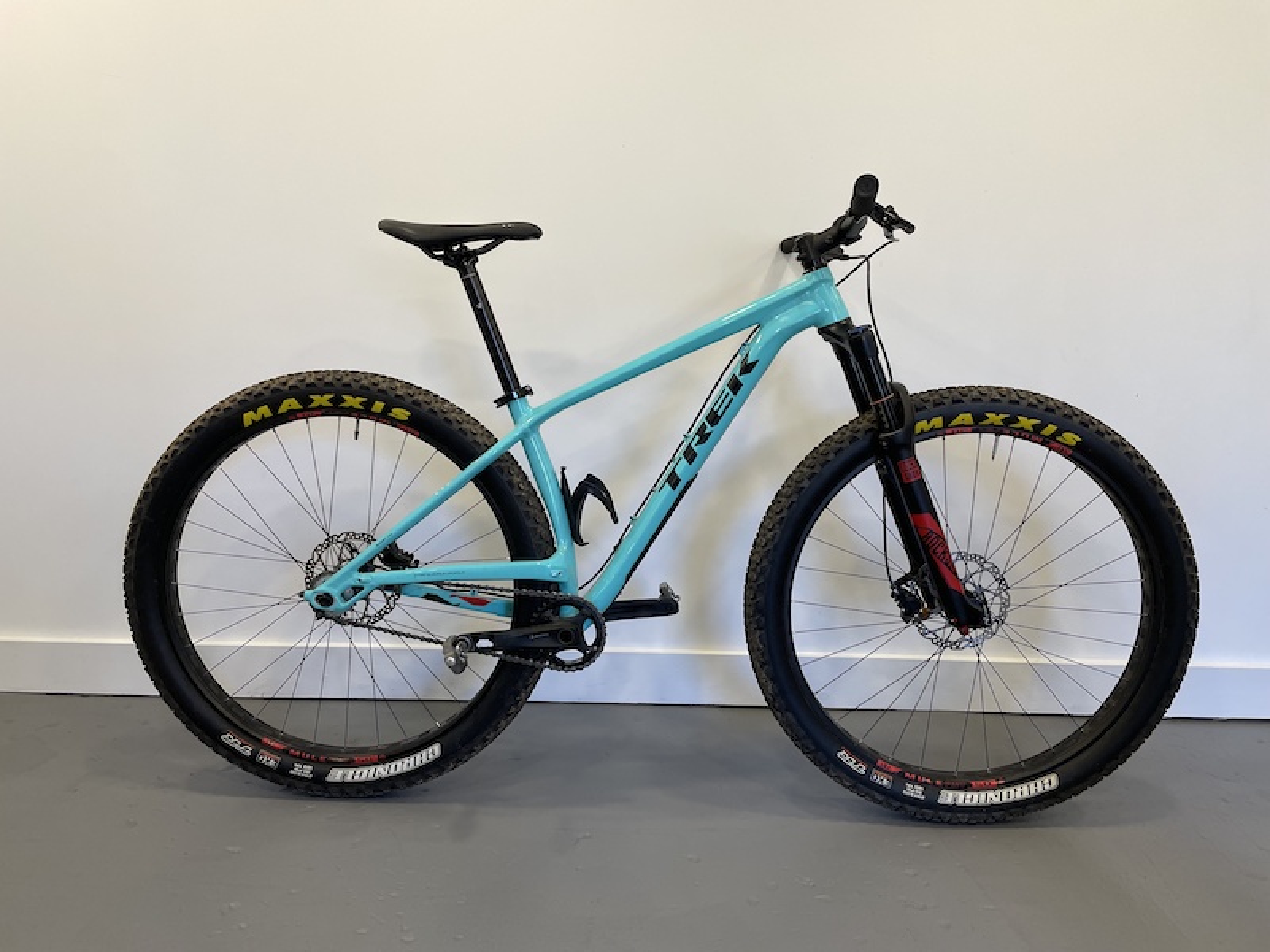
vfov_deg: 53.1
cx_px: 635
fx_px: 954
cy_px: 476
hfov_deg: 67.3
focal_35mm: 26
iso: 64
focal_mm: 4.2
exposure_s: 1/120
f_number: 1.6
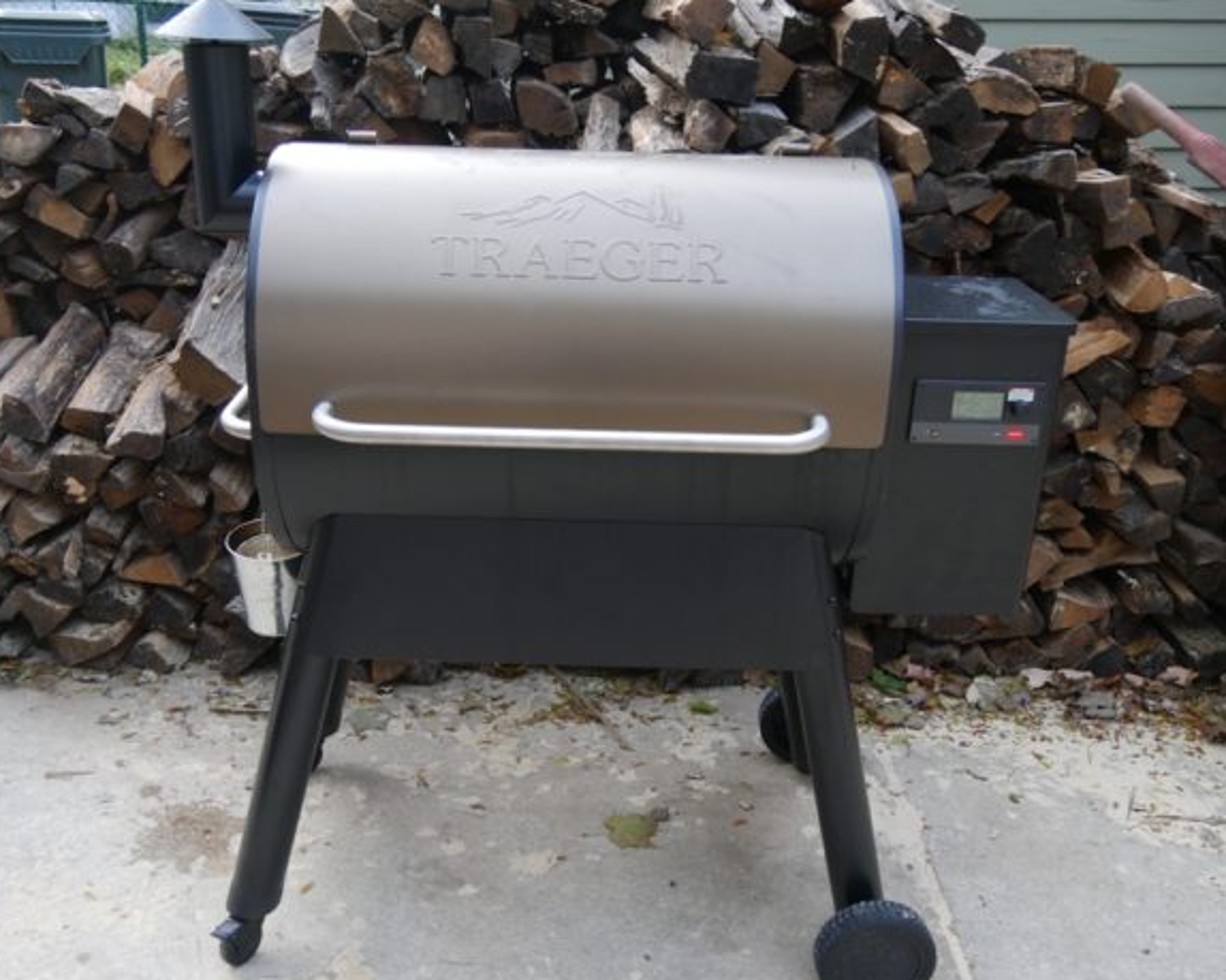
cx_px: 571
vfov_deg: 45.8
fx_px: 1161
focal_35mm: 32
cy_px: 497
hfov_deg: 55.6
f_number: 3.6
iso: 320
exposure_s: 1/60
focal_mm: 15
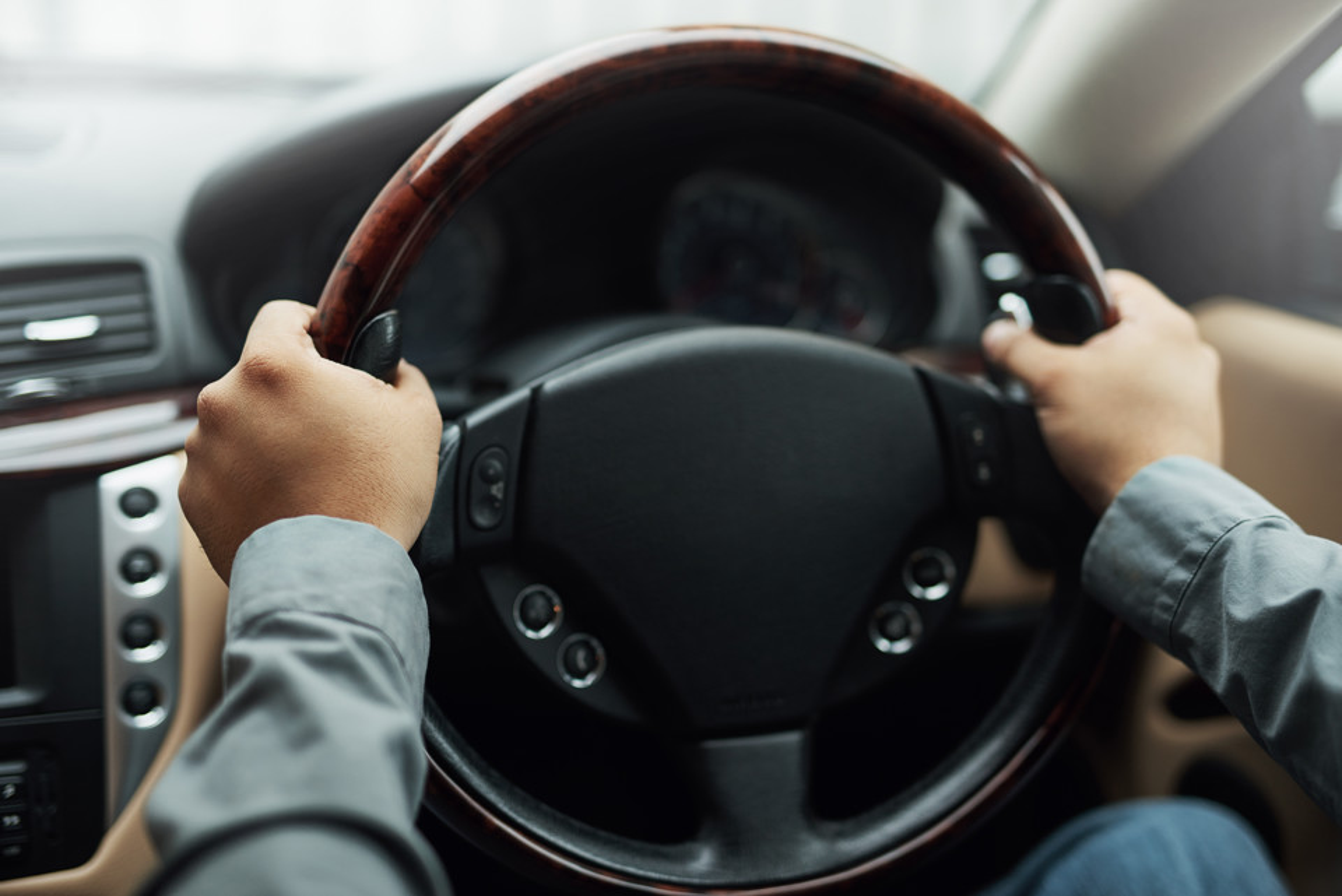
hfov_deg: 39.6
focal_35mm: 50
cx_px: 671
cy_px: 448
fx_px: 1865
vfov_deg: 27.0
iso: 250
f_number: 1.6
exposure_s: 1/125
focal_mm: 50
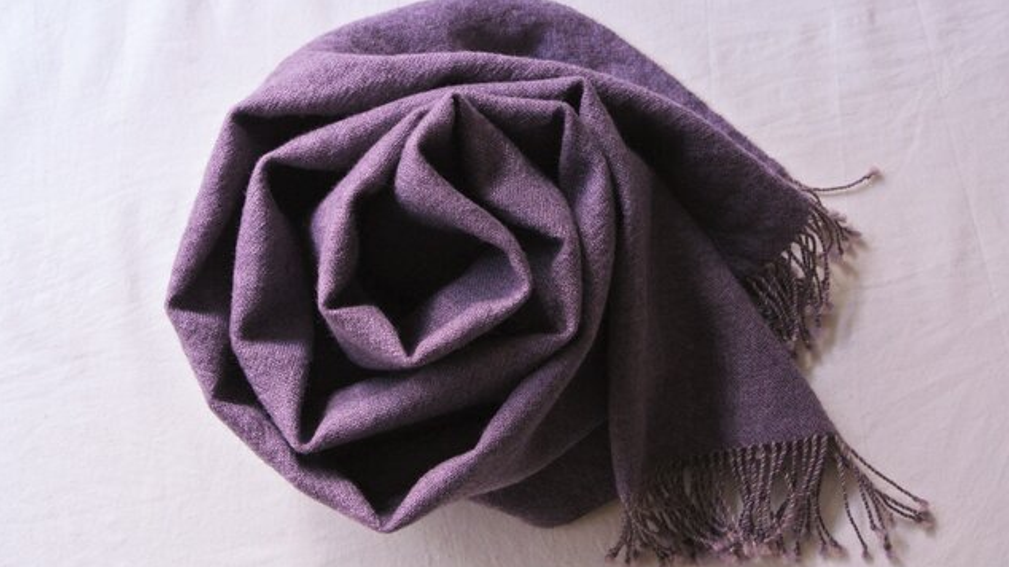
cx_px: 503
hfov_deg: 38.5
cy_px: 287
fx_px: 1444
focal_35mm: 54
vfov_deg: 22.2
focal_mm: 18.9
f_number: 4.8
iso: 400
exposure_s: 1/60
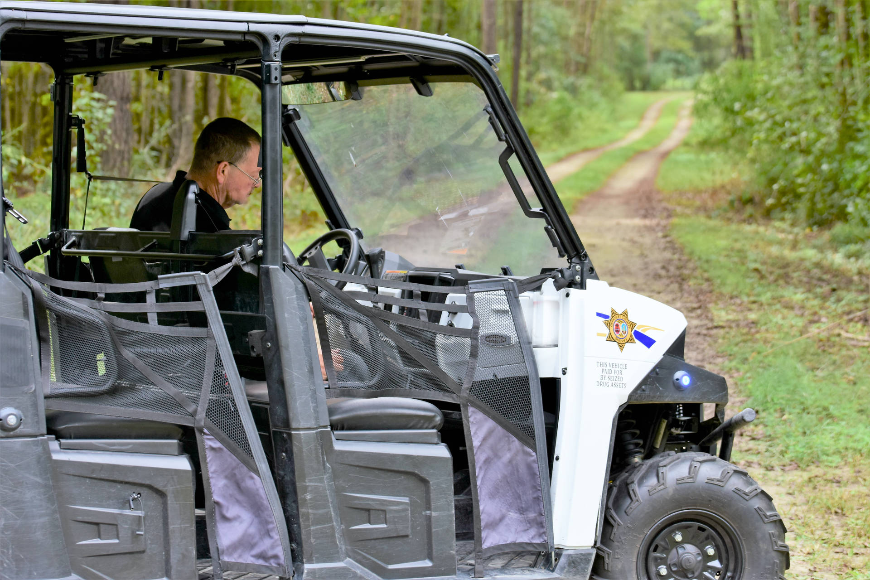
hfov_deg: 19.5
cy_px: 290
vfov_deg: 13.0
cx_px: 435
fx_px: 2537
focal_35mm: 105
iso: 280
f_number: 4
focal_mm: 70
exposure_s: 1/320
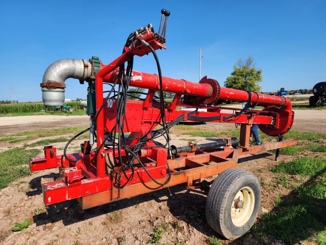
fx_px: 217
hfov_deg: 73.9
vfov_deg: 58.9
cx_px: 163
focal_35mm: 23
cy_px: 122
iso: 12
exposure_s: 1/1096
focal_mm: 6.4
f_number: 1.8
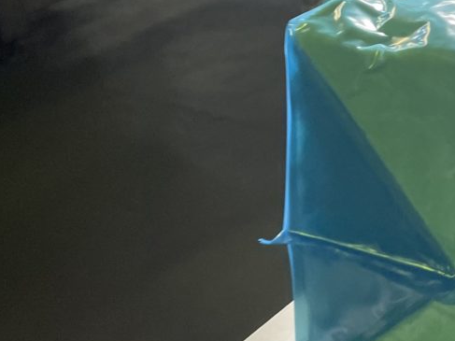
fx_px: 1078
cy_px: -19
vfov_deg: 17.5
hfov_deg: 21.2
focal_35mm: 82
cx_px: 624
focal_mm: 4.2
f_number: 1.6
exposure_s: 1/100
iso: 125
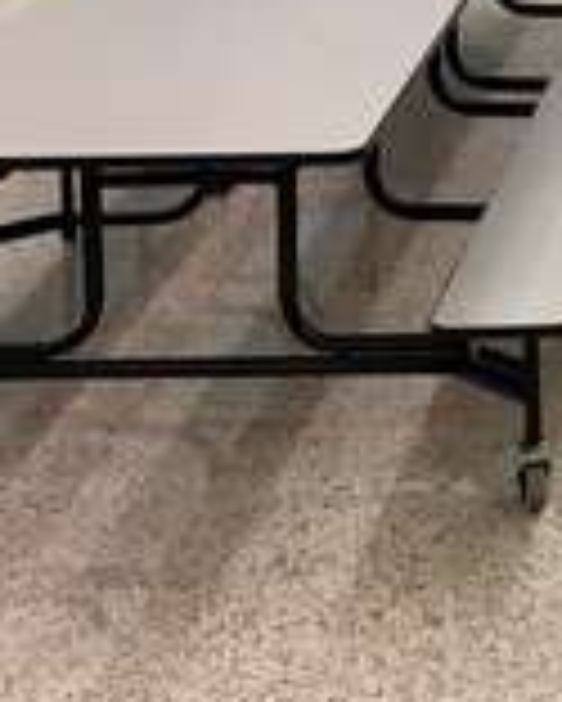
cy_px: -306
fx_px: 2513
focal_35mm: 121
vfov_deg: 14.9
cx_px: 924
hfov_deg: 12.0
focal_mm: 4.15
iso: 50
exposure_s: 1/30
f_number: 2.2
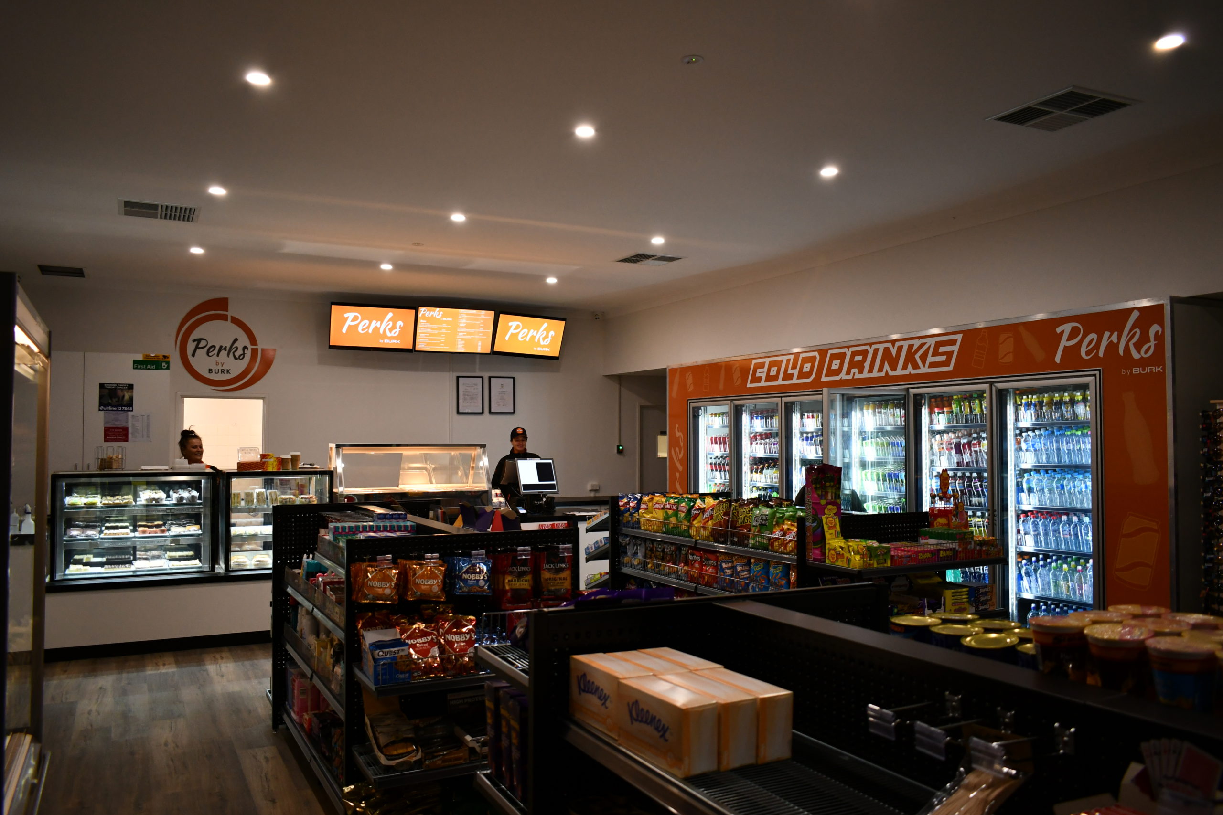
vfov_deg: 47.9
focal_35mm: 27
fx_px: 917
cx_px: 612
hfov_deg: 67.4
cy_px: 408
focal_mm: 18
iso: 1000
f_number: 3.5
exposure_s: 1/125
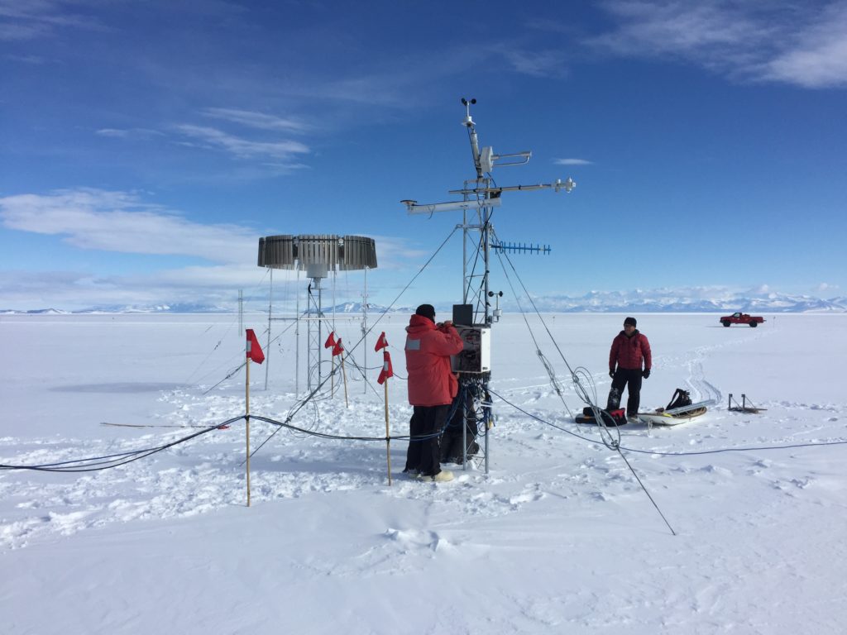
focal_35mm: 29
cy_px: 318
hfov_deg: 61.7
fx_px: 710
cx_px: 424
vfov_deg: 48.2
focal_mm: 4.15
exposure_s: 1/6623
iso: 32
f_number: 2.2
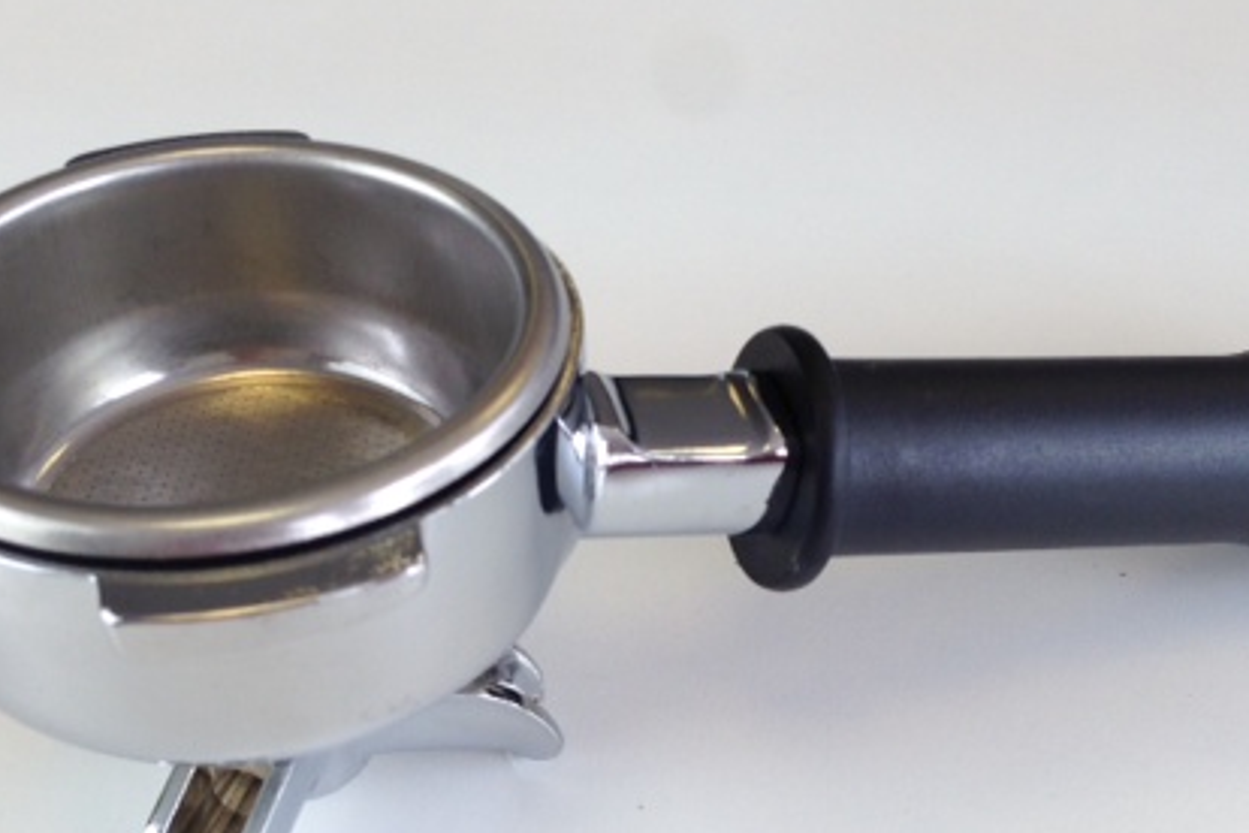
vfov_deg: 25.4
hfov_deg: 37.5
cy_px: 549
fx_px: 1839
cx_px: 706
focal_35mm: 53
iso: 50
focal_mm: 4.13
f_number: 2.4
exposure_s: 1/178
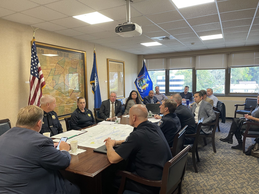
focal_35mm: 26
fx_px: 195
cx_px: 130
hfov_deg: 67.3
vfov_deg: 53.1
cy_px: 97
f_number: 1.6
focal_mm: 5.1
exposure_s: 1/60
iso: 200
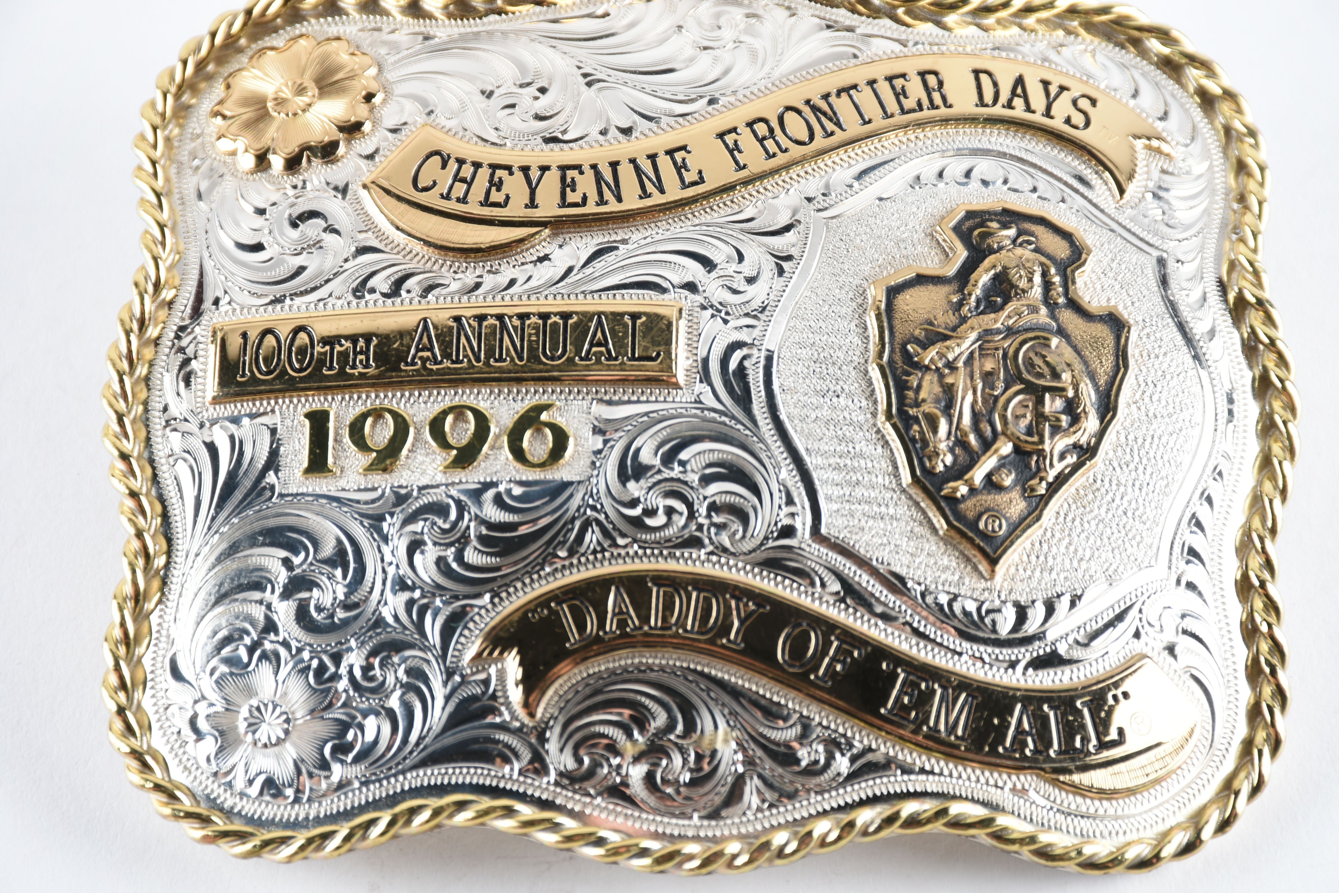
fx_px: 7812
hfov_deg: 9.8
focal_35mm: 210
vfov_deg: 6.5
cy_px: 446
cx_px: 670
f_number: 11
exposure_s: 1/100
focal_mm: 140
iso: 100
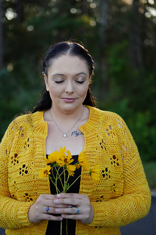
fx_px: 325
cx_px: 78
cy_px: 118
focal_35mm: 50
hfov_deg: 27.0
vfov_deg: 39.6
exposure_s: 1/500
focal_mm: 50
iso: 100
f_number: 2.2
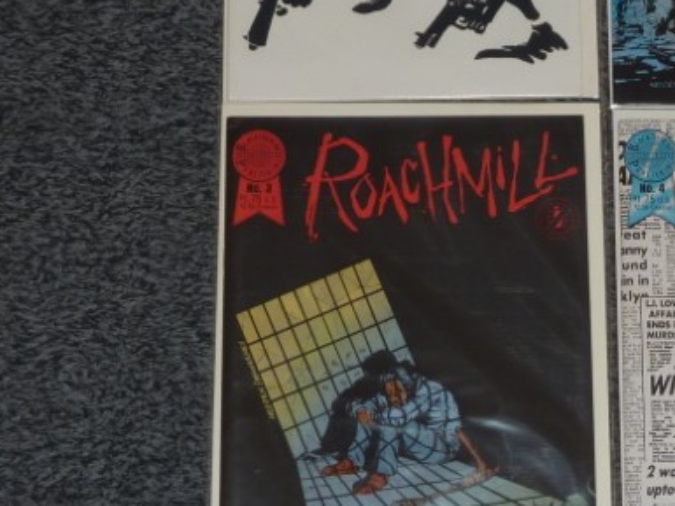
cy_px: 148
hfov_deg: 14.2
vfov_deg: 10.7
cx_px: 524
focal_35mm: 138
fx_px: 2692
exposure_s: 1/30
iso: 100
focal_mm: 9.7
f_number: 3.9
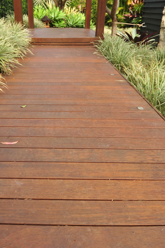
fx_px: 172
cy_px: 70
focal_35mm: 25
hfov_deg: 50.1
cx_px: 53
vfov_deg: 68.2
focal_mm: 10
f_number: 4.5
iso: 200
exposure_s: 1/320
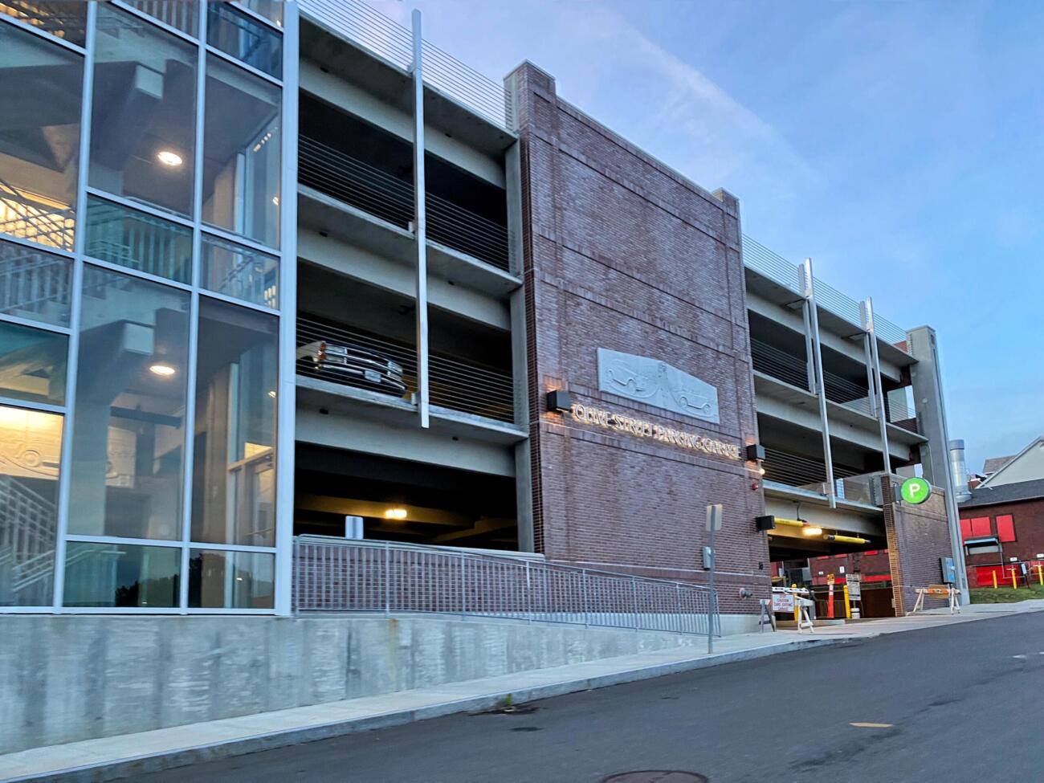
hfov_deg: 67.3
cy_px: 392
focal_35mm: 26
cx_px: 522
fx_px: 784
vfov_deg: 53.1
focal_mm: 4.25
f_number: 1.8
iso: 125
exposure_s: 1/88
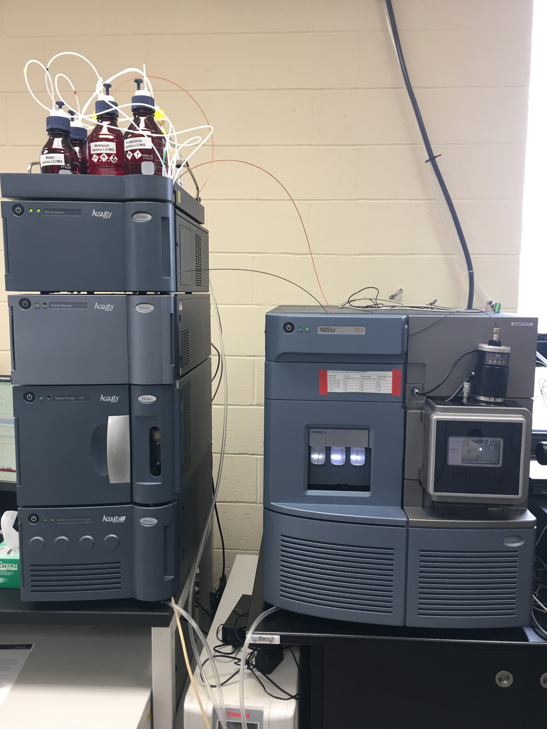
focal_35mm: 29
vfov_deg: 61.7
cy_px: 364
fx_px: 611
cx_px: 274
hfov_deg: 48.2
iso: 64
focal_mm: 4.15
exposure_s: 1/30
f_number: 2.2
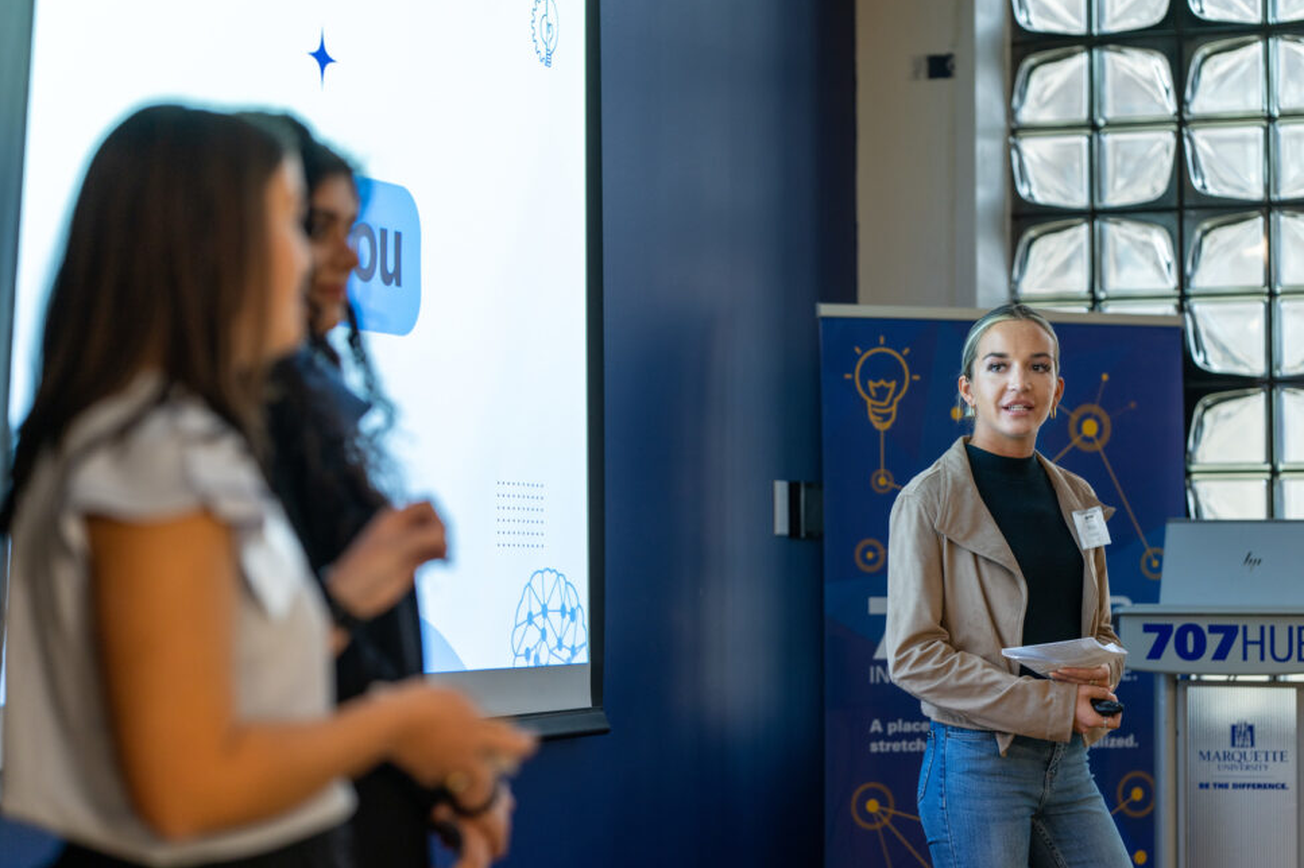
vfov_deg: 15.2
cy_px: 433
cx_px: 668
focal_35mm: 90
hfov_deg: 22.6
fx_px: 3259
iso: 320
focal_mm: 85
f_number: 2
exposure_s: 1/100
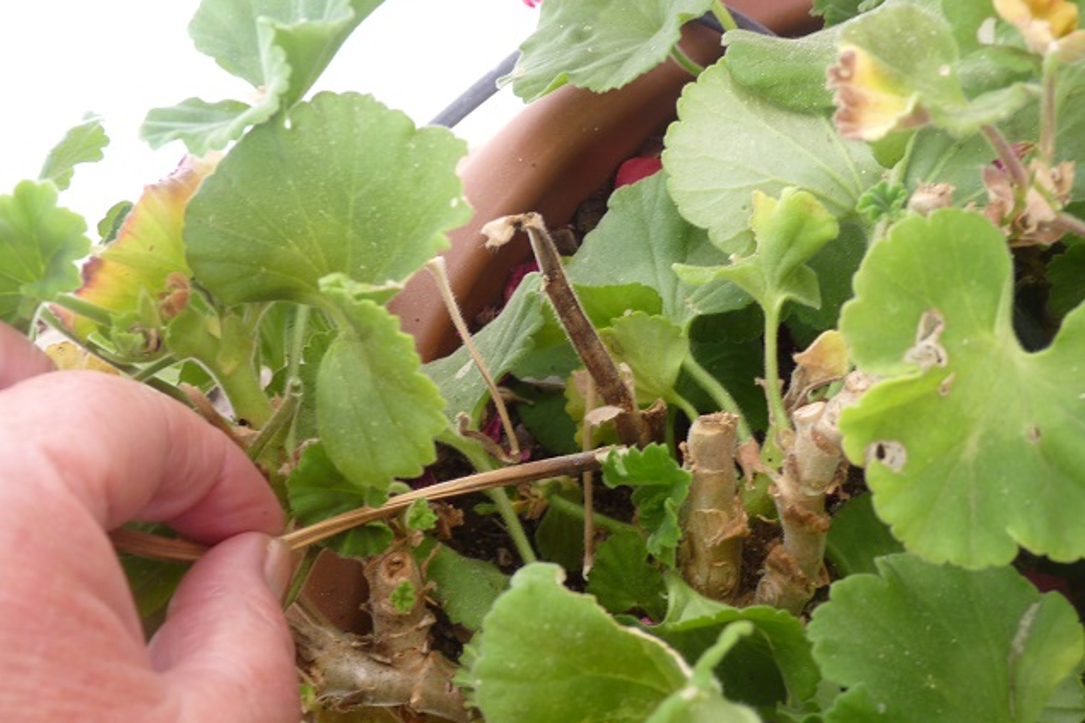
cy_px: 429
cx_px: 607
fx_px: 1296
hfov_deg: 45.4
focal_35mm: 43
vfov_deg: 31.1
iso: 80
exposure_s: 1/40
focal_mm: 6.2
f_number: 3
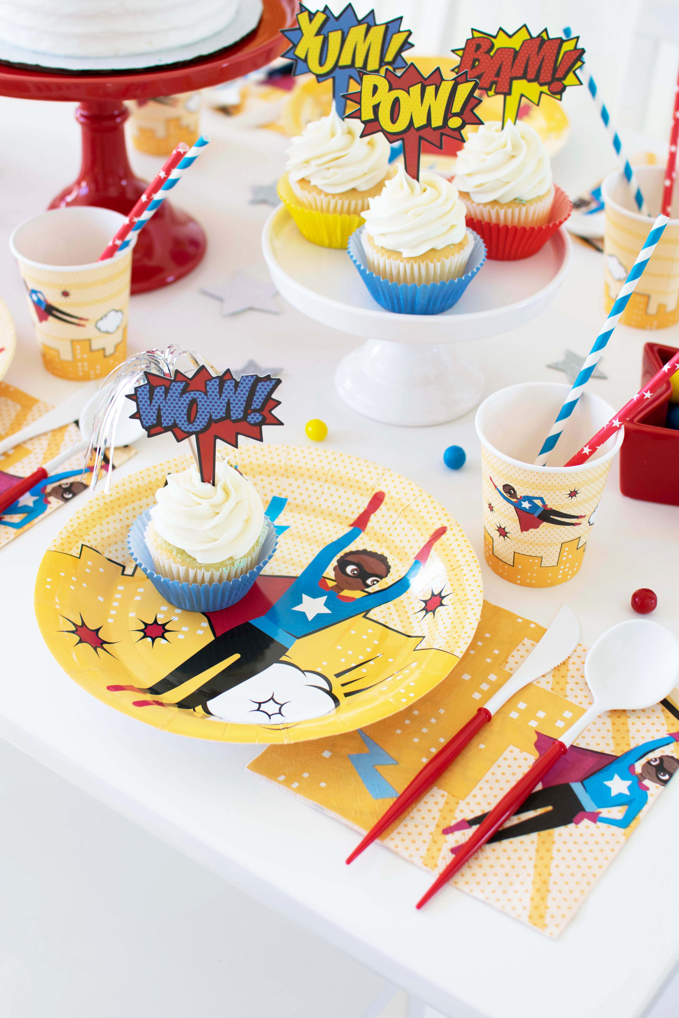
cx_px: 340
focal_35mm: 52
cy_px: 509
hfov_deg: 25.8
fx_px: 1485
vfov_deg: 37.9
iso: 200
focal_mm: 35
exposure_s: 1/50
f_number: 3.5
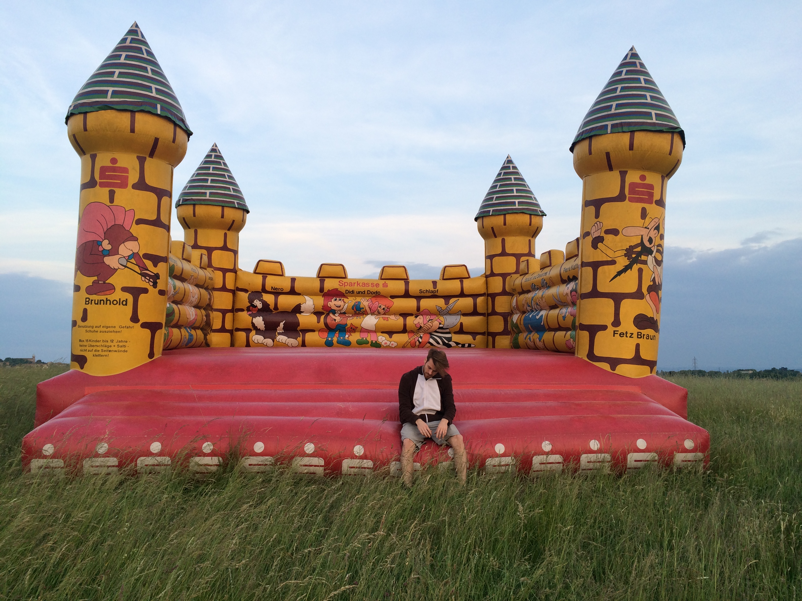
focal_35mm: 29
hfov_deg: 61.7
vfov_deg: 48.2
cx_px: 401
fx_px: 672
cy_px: 300
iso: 32
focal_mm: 4.15
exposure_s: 1/186
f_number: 2.2
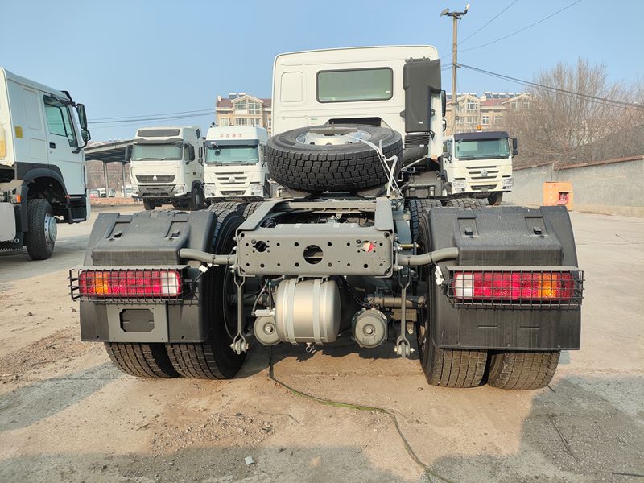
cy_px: 242
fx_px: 465
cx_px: 322
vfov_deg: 54.9
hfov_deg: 69.4
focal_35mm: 25
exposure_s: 1/1042
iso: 50
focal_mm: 4.71
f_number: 1.79
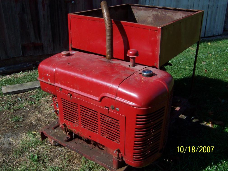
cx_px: 114
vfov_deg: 39.7
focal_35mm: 36
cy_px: 86
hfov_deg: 51.3
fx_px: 237
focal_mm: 5.6
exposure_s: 1/500
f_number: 5.6
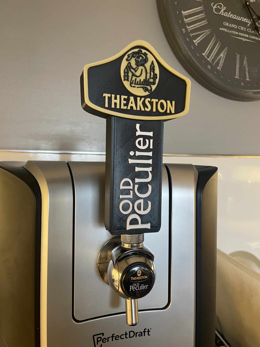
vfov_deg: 67.3
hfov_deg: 53.1
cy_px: 174
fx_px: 260
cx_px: 130
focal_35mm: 26
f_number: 1.6
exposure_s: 1/60
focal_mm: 4.2
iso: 400
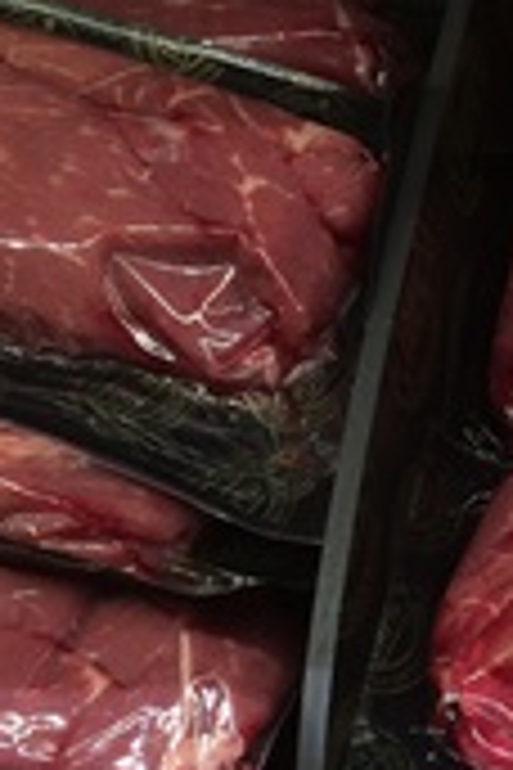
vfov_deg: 17.1
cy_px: 756
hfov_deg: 10.5
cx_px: 1130
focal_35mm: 117
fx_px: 2501
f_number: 2.2
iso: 40
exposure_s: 1/60
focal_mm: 4.12
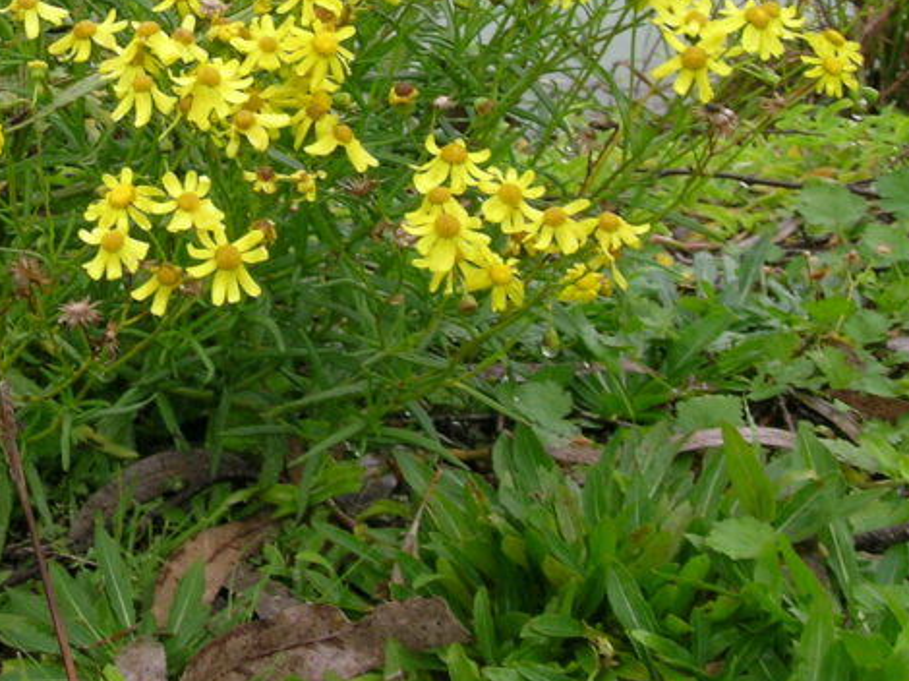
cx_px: 120
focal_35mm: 85
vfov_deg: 17.1
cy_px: 68
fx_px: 2231
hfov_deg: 22.6
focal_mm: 8
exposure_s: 1/49
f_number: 6.2
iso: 50
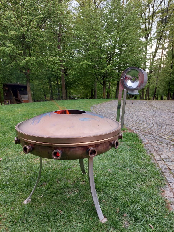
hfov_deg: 56.8
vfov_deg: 71.6
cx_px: 87
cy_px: 116
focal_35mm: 24
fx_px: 161
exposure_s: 1/100
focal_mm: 5.23
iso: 50
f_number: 1.8
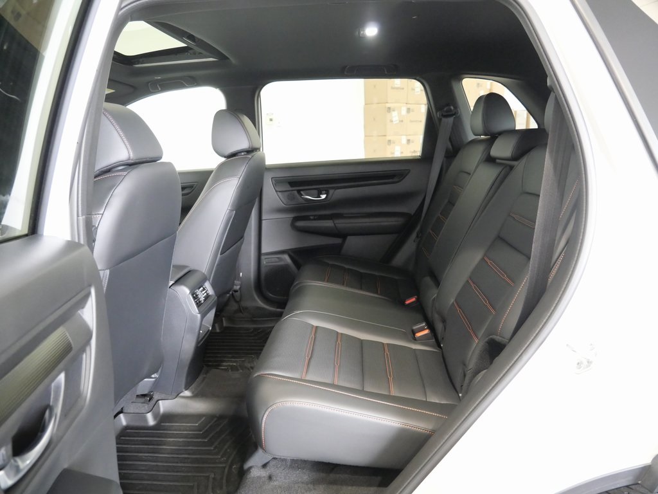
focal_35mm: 24
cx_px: 329
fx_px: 456
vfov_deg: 56.8
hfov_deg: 71.6
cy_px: 247
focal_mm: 12
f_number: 3.5
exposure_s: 1/13
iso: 3200
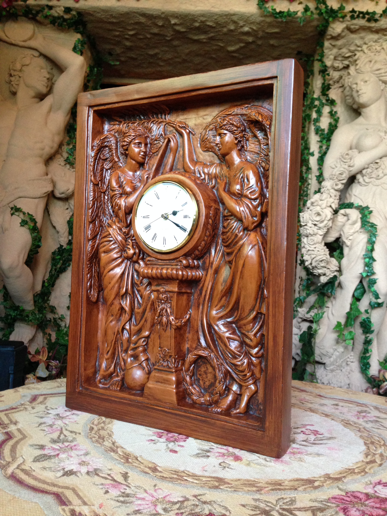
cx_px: 194
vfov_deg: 55.4
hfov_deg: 42.9
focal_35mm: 33
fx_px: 492
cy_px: 258
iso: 200
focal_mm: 4.12
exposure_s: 1/20
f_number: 2.4
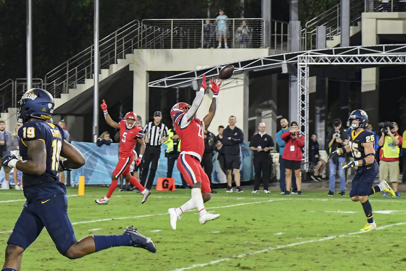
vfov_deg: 13.0
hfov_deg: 19.5
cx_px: 203
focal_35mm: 105
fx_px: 1184
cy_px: 136
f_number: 5.6
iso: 6400
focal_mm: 70
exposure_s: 1/640
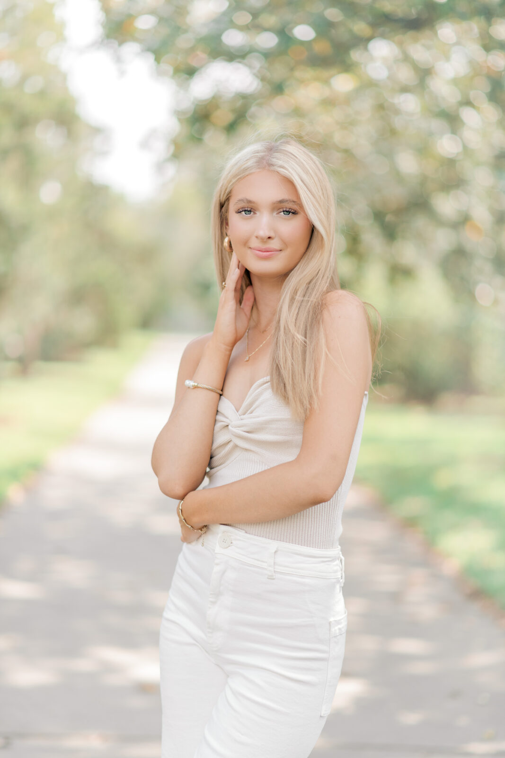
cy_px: 379
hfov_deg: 16.1
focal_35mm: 85
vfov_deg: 23.9
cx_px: 252
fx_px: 1788
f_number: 1.8
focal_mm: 85
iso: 100
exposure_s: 1/1600
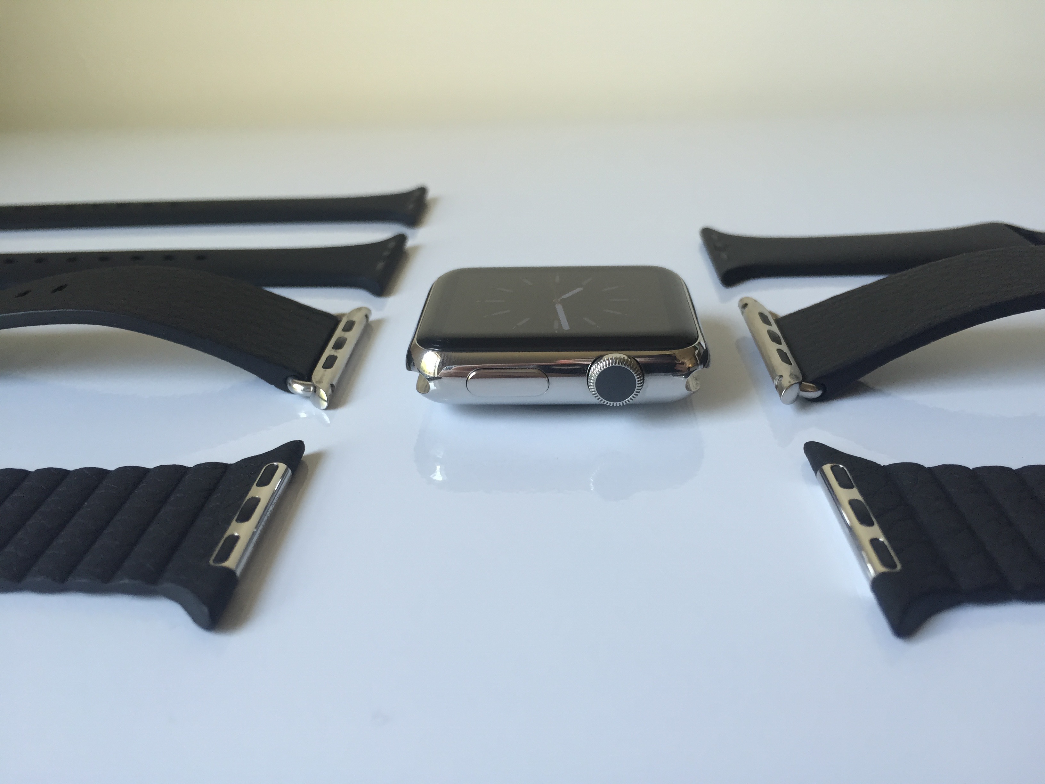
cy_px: 392
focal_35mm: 29
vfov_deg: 48.2
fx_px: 875
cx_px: 522
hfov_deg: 61.7
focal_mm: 4.15
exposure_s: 1/40
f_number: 2.2
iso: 32
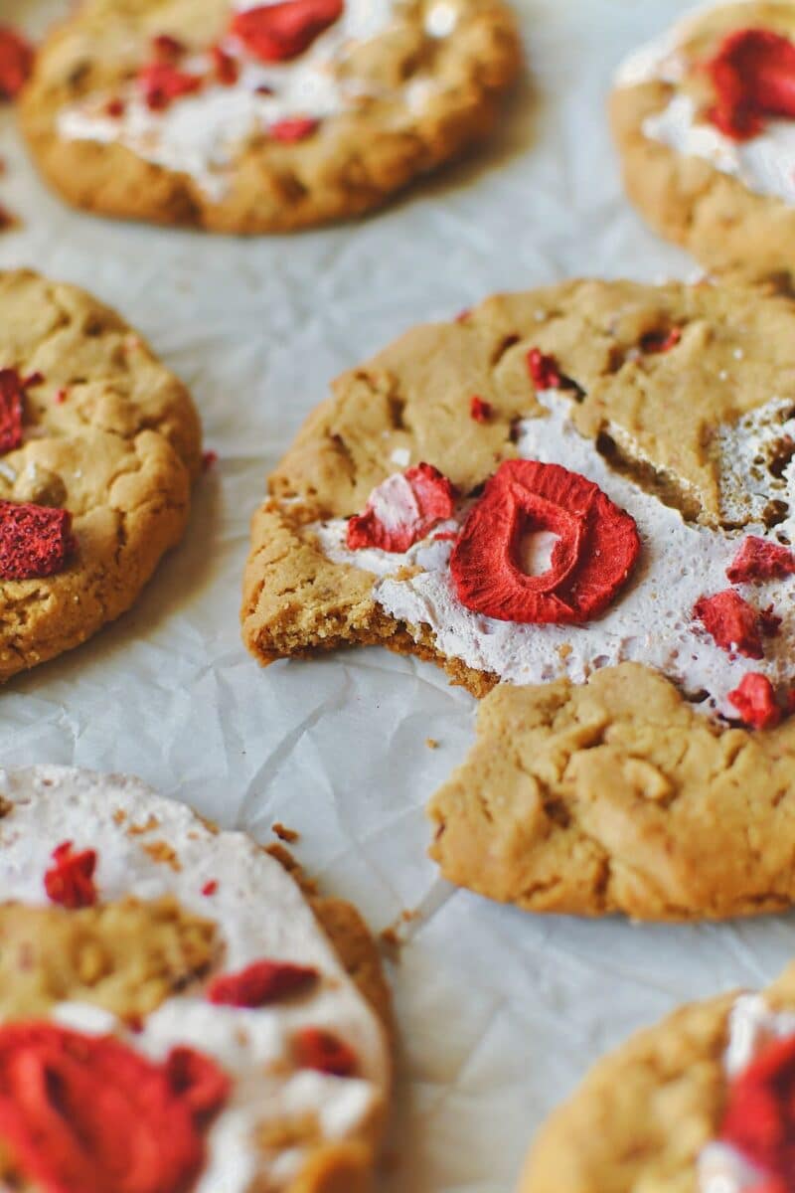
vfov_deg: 38.2
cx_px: 398
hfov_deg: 26.0
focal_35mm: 52
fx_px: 1722
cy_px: 596
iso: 640
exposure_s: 1/250
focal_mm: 35
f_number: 2.8
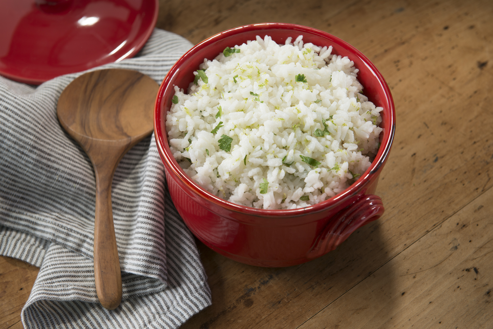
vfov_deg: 19.5
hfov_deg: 28.8
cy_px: 164
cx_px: 246
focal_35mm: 70
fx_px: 959
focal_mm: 70
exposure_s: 1/125
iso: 250
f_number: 6.3
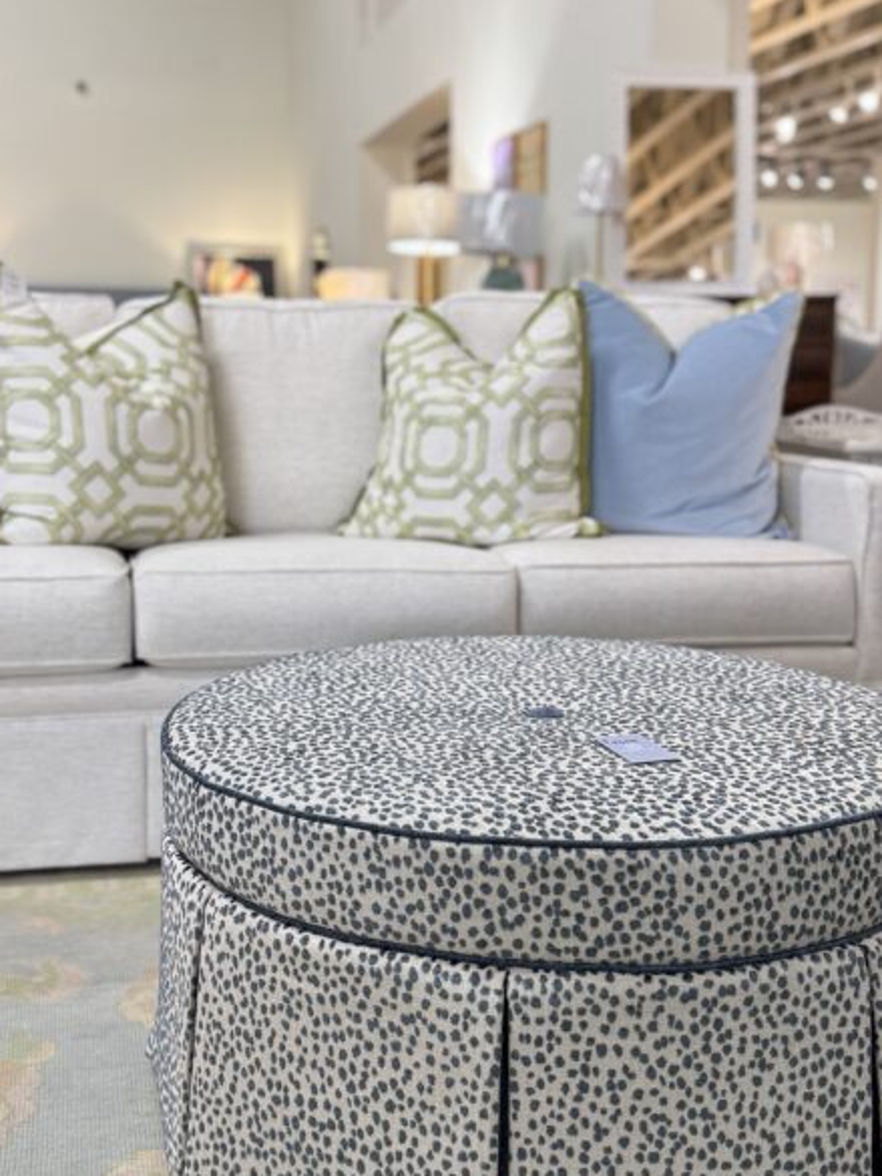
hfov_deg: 34.3
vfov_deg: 44.8
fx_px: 1426
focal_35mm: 42
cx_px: 402
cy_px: 603
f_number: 1.78
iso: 250
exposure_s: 1/60
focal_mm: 6.76
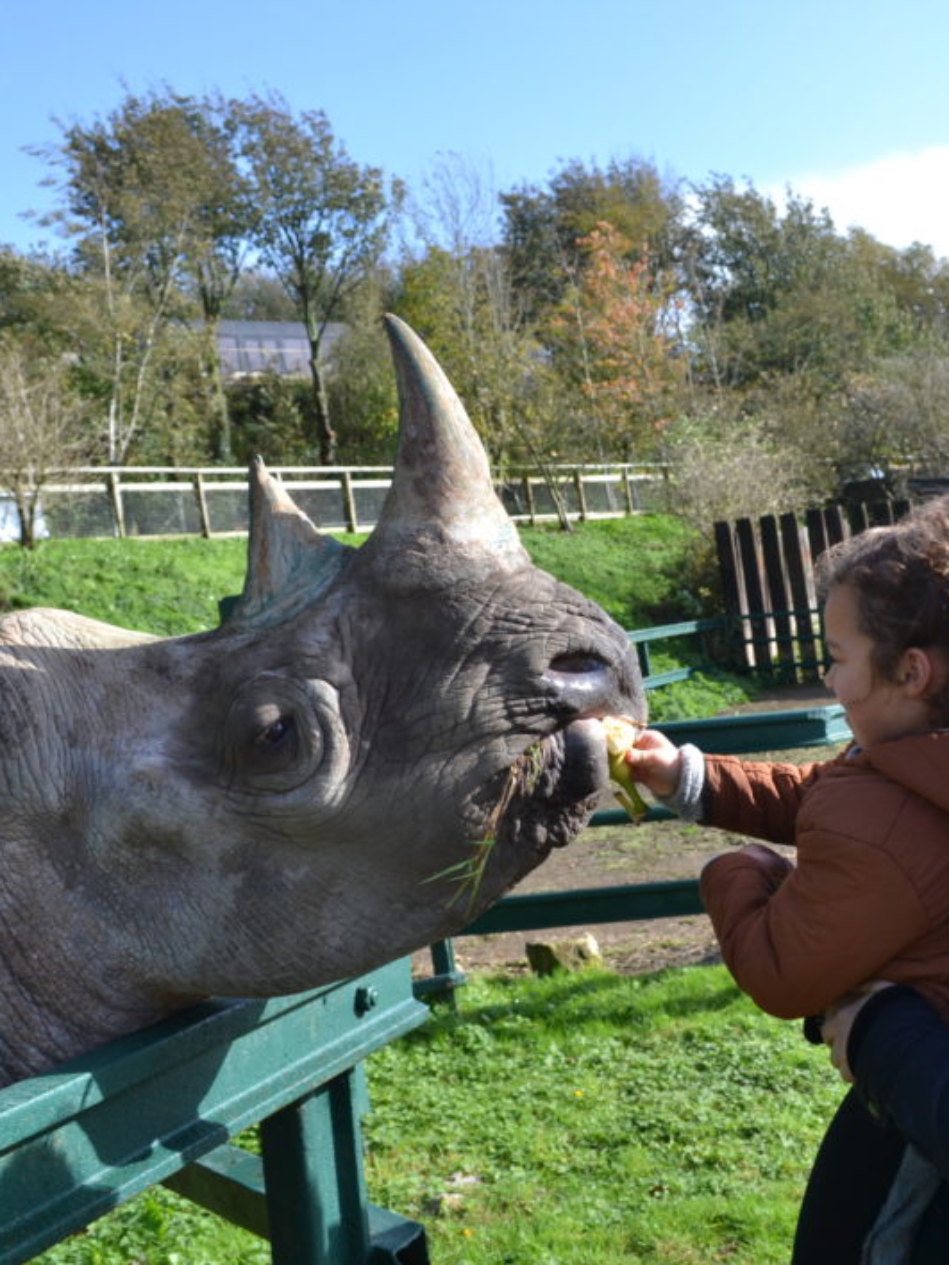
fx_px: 1608
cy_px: 641
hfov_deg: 32.7
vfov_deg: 42.9
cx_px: 590
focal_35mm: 44
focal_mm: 20
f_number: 6.3
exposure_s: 1/160
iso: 100
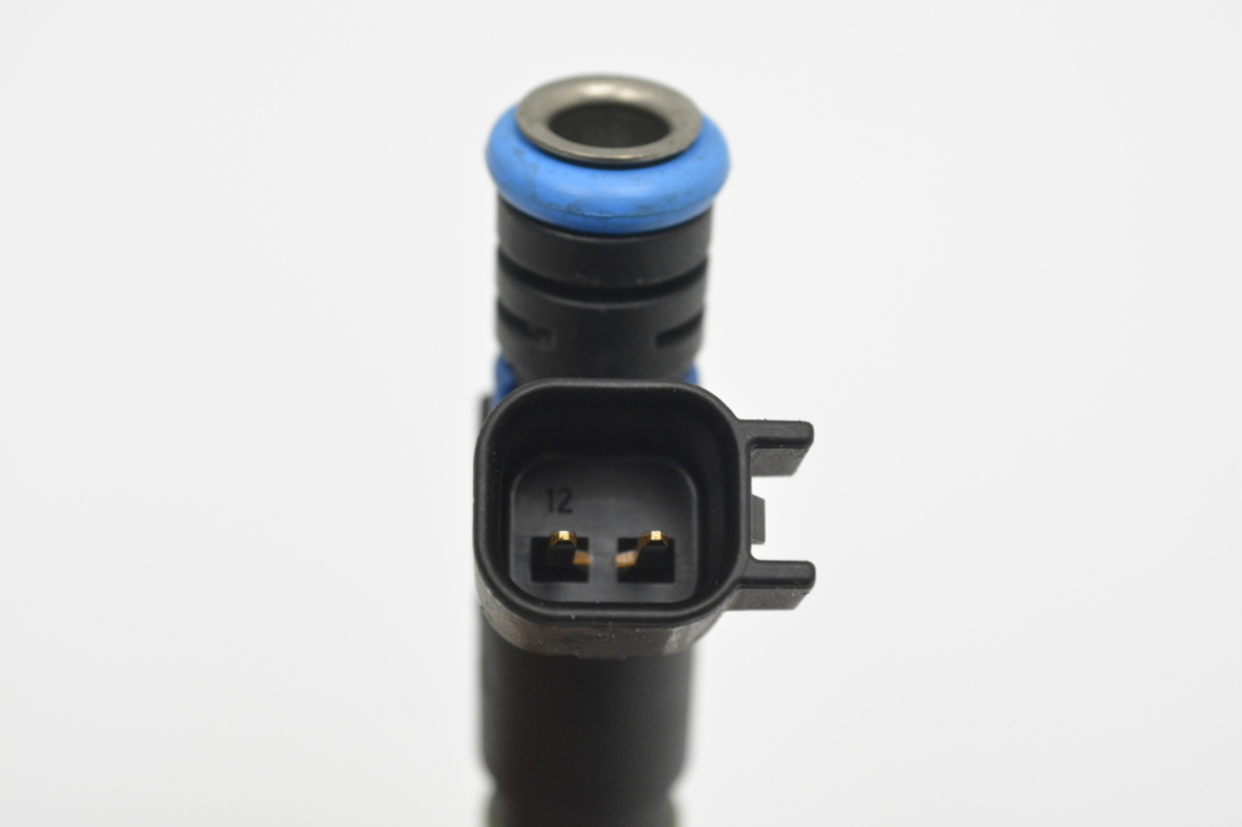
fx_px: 2845
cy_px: 414
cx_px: 621
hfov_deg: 24.6
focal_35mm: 82
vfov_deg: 16.5
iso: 2500
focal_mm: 55
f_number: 8
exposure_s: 1/250
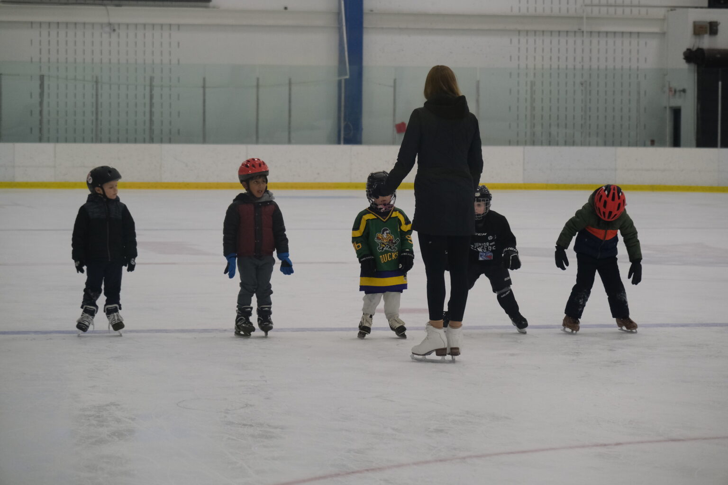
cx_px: 364
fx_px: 2426
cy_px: 242
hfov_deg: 17.1
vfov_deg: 11.4
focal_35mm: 120
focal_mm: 80
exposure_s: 1/240
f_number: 4
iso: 1600
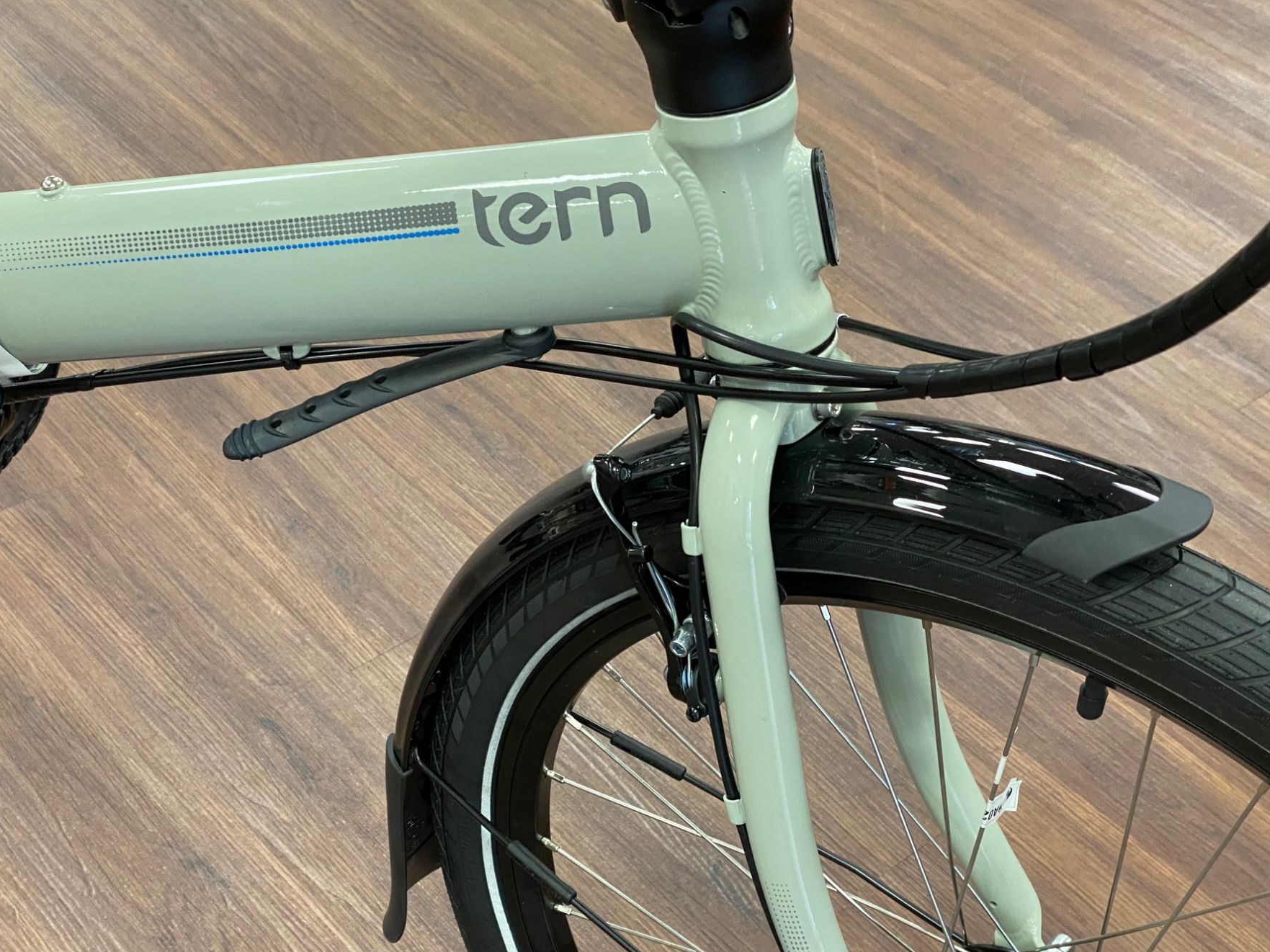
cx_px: 551
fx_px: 2164
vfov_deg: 24.8
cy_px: 459
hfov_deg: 32.7
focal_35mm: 59
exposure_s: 1/50
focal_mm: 6
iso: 160
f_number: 2
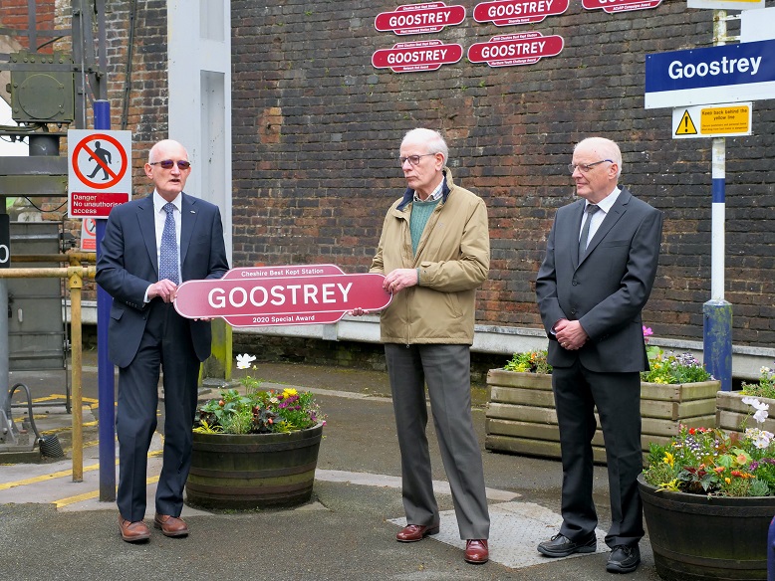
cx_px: 388
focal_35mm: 60
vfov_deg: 24.4
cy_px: 290
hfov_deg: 32.2
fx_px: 1344
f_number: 4
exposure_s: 1/640
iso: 800
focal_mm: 30
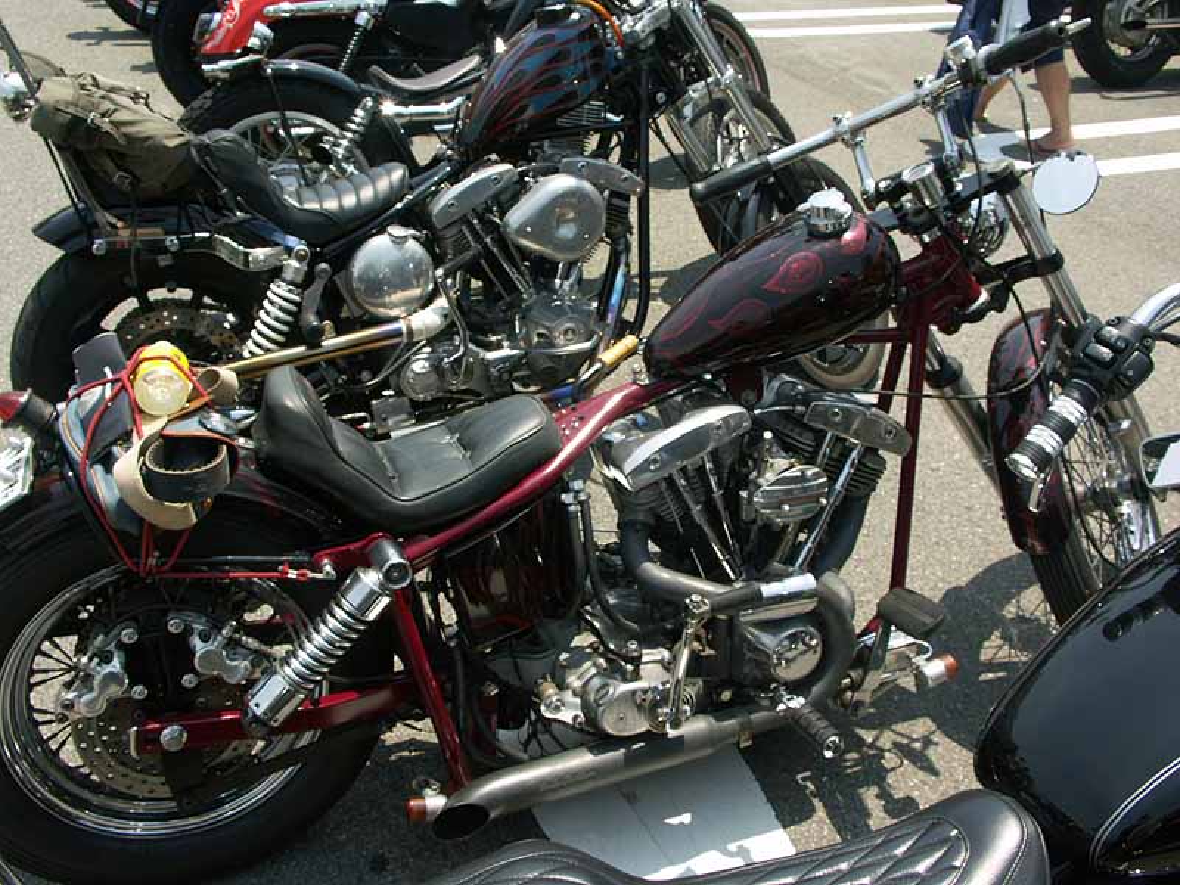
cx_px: 590
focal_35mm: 36
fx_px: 1227
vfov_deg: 39.7
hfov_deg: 51.4
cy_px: 442
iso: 64
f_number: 6.3
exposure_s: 1/200
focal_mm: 9.21
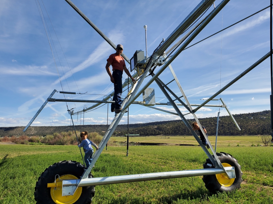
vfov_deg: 46.8
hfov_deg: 59.9
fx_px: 237
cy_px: 107
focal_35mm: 30
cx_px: 150
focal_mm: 4.3
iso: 50
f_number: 2.4
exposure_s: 1/1590
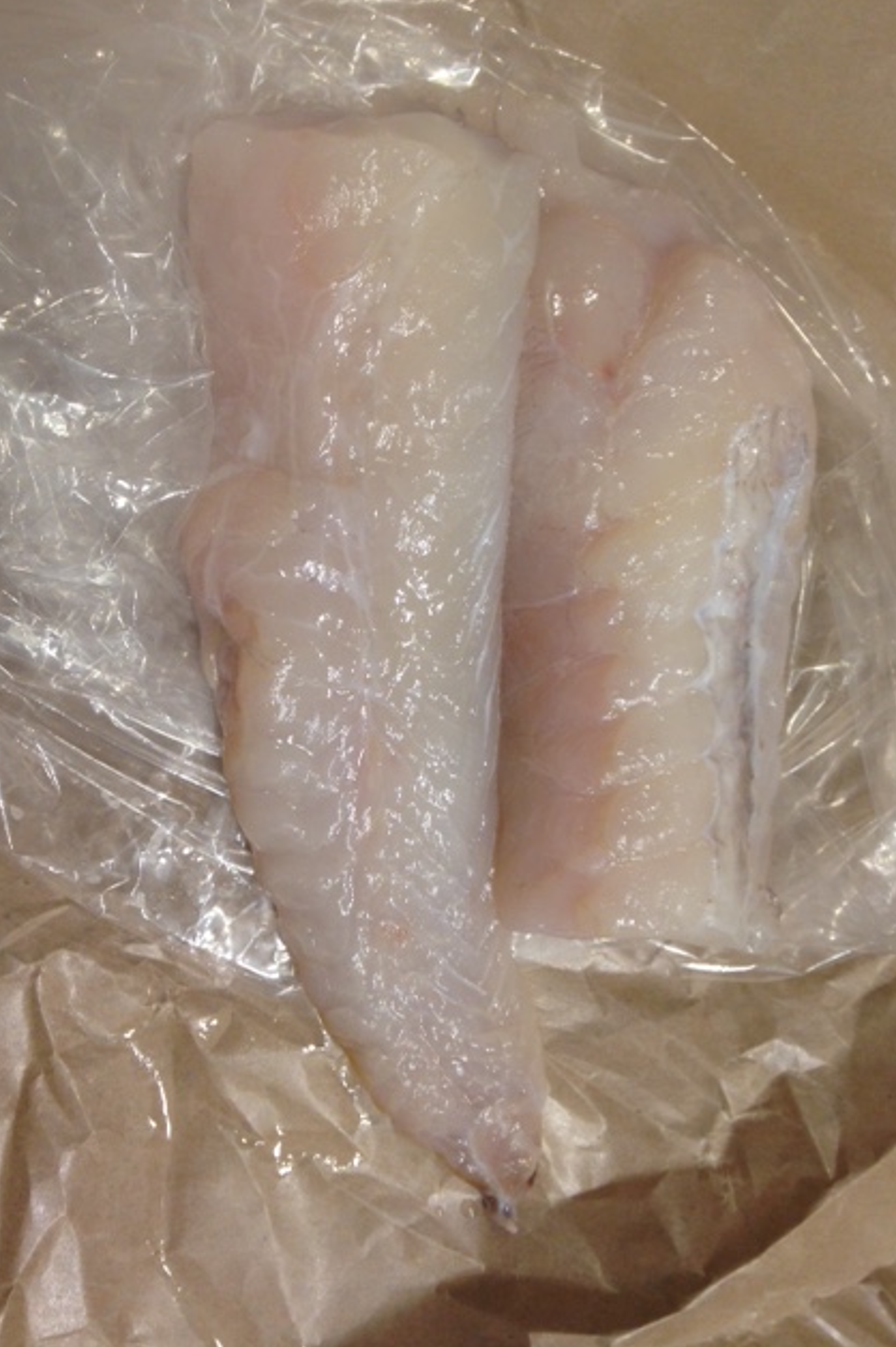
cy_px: 667
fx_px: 1308
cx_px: 463
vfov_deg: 54.5
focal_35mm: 35
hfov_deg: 37.8
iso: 64
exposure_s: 1/20
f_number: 2.4
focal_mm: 4.12
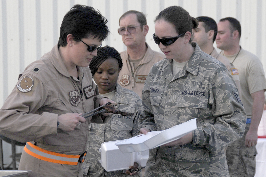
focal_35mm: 123
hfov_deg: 16.7
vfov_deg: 11.1
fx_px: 908
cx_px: 133
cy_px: 88
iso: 200
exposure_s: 1/500
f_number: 5
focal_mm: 82
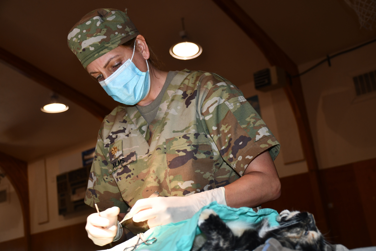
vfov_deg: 28.1
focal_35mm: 48
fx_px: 501
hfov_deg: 41.1
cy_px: 126
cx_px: 188
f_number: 4
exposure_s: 1/80
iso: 400
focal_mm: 32
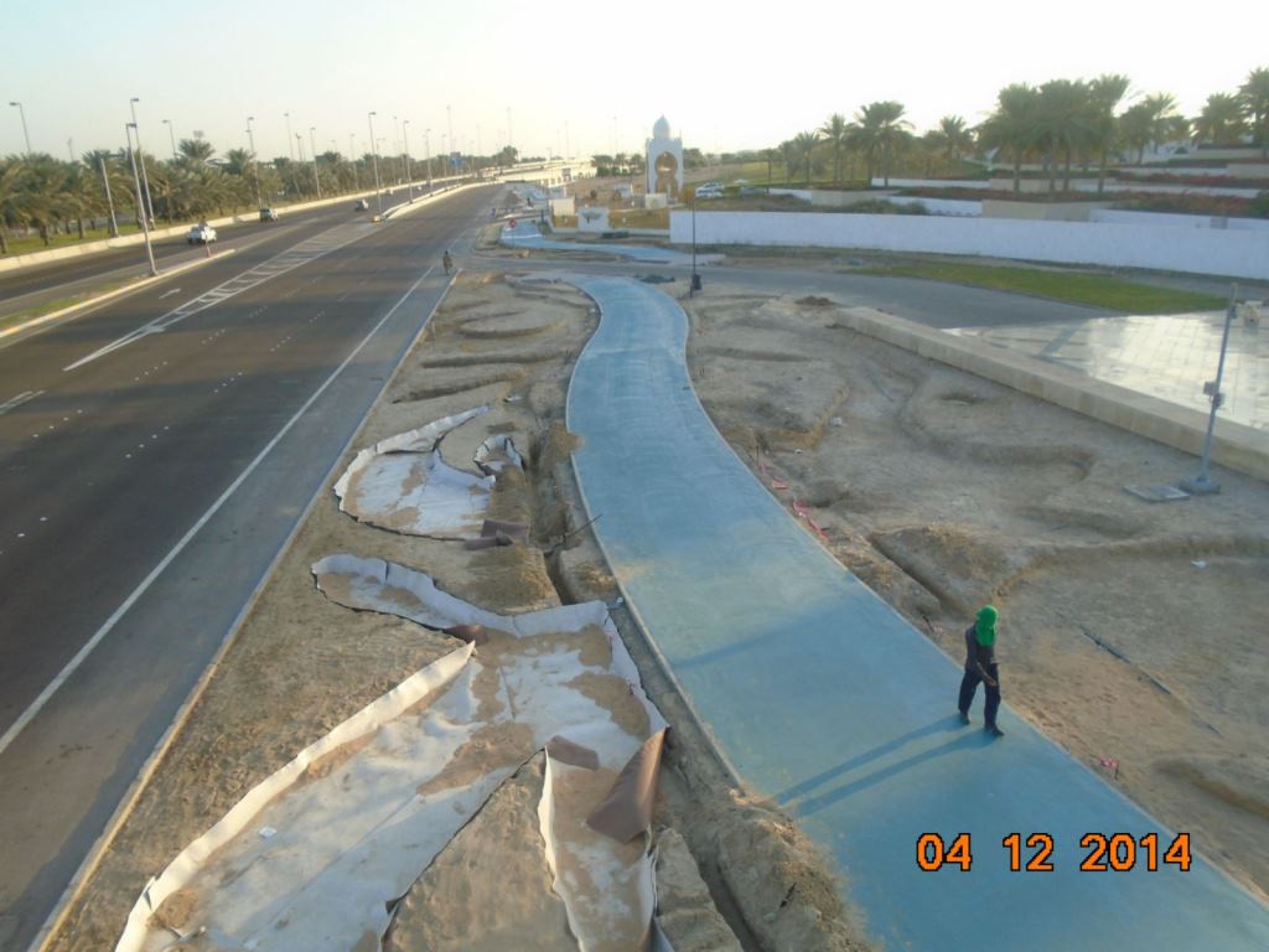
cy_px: 476
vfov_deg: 53.1
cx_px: 634
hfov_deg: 67.3
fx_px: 953
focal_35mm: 26
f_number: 3.2
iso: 100
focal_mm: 4.6
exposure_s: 1/320
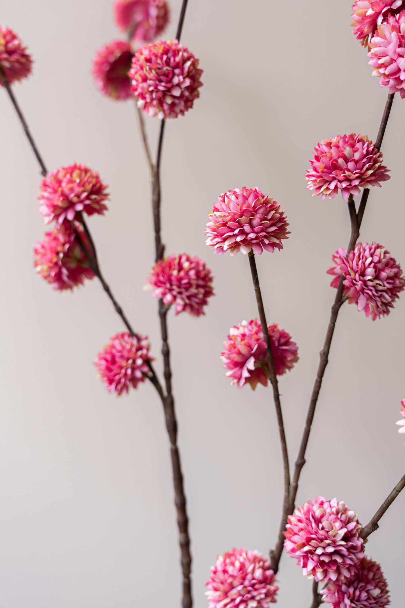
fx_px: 835
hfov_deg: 27.3
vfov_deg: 39.8
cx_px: 211
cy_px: 246
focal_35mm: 49
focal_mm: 41.4
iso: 125
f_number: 4
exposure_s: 1/60
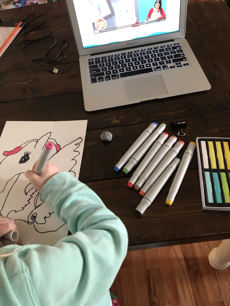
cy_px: 153
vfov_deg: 63.4
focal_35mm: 28
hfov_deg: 49.7
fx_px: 248
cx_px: 115
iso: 80
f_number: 1.8
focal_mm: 3.99
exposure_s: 1/6
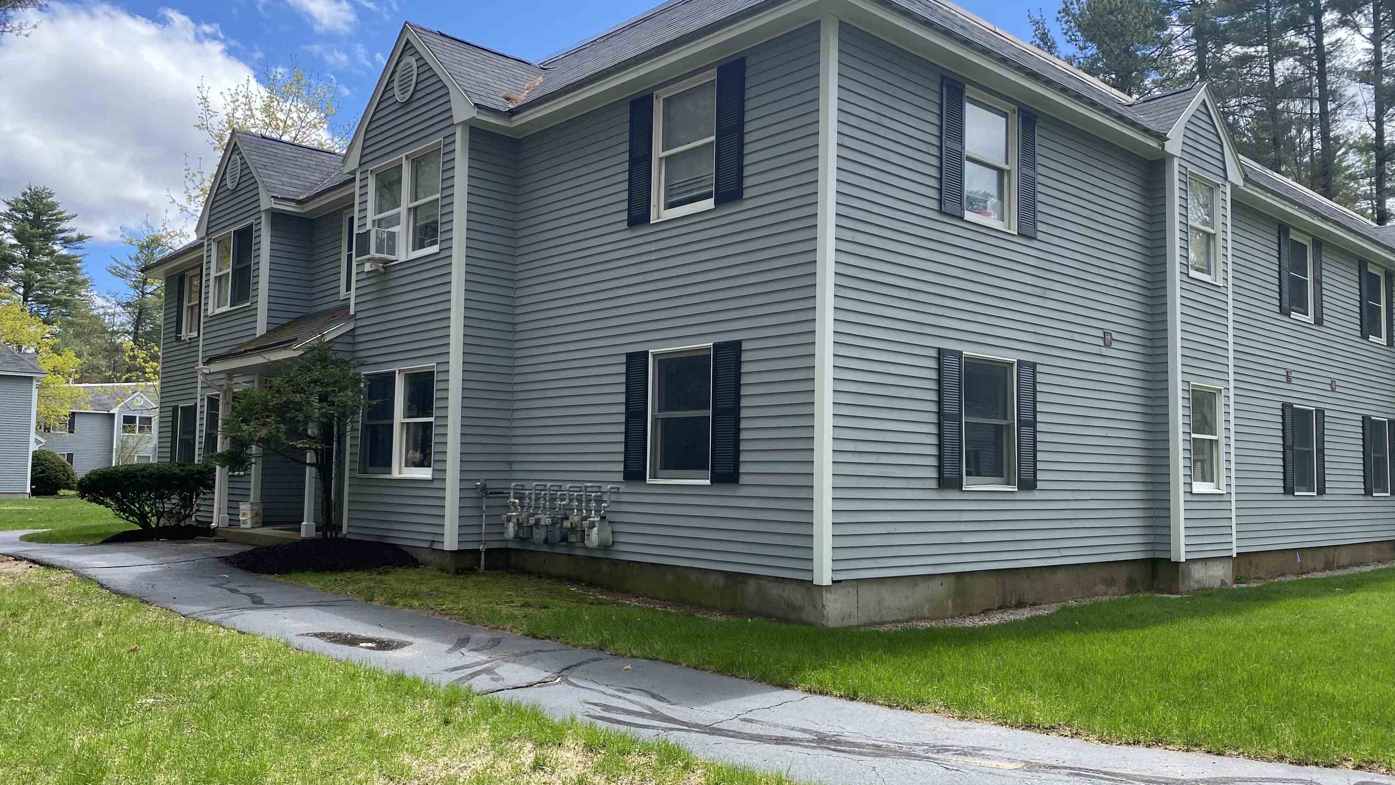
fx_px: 1073
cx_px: 701
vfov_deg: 40.2
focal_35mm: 29
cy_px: 420
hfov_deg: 66.1
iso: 32
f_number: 1.8
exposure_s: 1/1043
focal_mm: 4.25
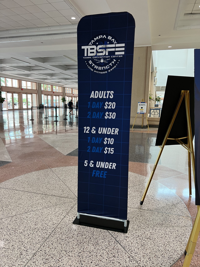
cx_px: 100
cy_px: 134
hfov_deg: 53.1
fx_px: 200
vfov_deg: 67.3
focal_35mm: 26
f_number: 1.5
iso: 125
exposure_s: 1/60
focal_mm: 5.7
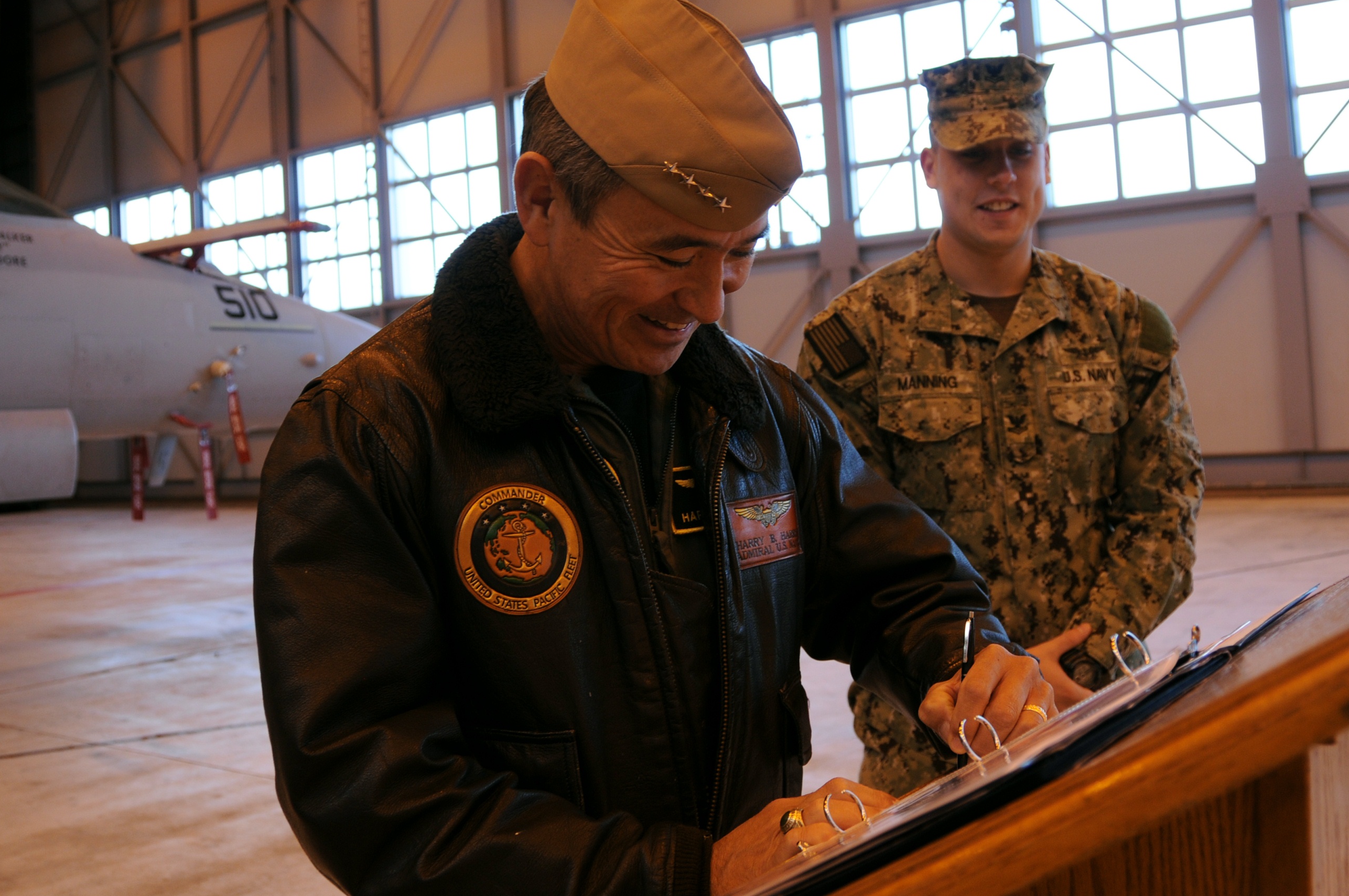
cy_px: 340
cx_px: 728
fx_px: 1347
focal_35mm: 36
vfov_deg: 36.6
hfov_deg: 53.1
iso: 250
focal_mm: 18
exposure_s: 1/100
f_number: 3.5
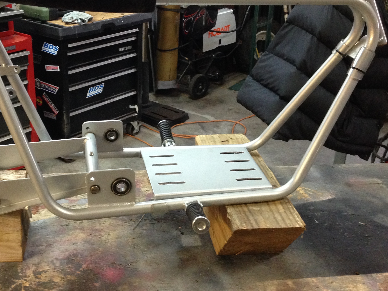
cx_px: 141
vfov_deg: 29.0
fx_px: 560
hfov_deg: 37.9
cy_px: 109
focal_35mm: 50
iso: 320
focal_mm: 4.12
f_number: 2.4
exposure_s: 1/20
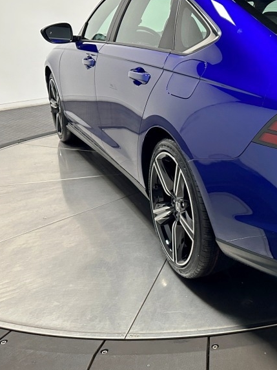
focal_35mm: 43
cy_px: 147
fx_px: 459
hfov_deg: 29.9
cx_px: 311
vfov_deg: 43.6
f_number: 1.78
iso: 500
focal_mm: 6.86
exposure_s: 1/60
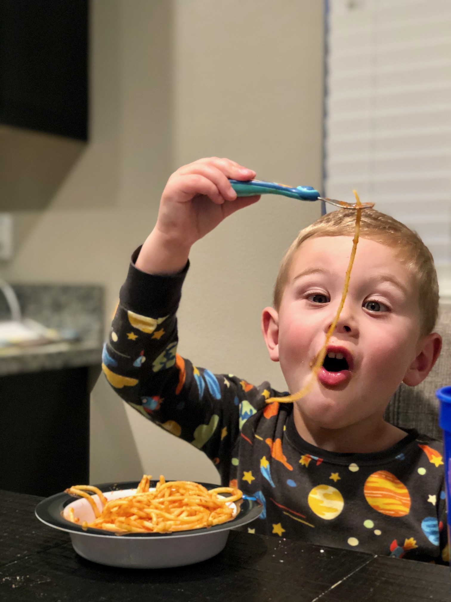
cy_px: 301
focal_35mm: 52
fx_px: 903
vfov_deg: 36.8
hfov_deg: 28.0
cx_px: 226
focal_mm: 6
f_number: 2.4
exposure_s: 1/24
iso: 160
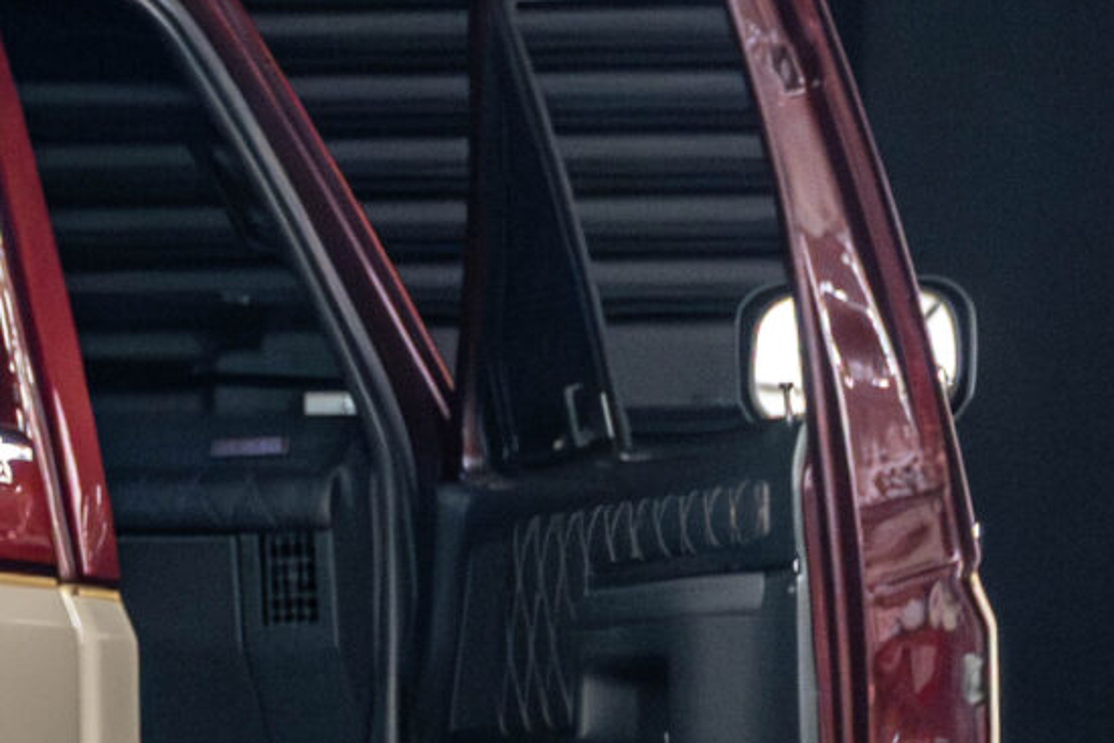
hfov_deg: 6.1
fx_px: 10121
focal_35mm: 327
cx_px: -1102
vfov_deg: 4.2
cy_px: 1047
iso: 4000
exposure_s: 1/60
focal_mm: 50
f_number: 4
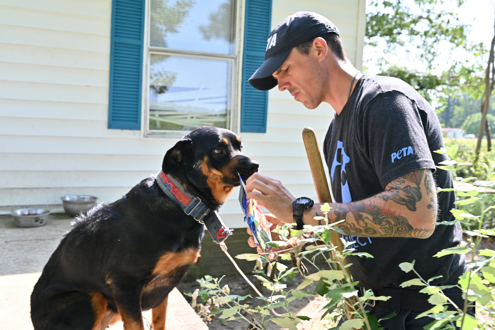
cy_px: 165
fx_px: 481
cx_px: 248
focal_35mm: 35
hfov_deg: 54.5
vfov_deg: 37.8
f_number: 6.3
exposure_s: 1/80
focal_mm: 35
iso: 100
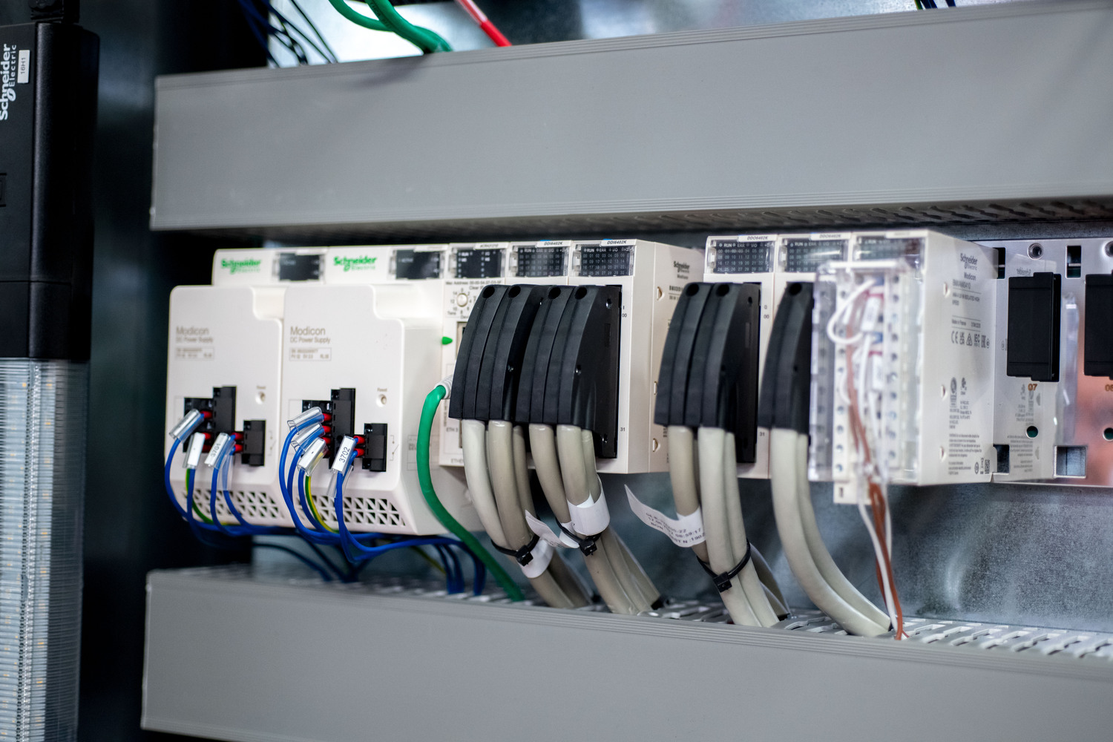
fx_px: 1855
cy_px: 371
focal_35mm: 60
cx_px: 556
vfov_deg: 22.6
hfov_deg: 33.4
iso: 1000
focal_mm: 60
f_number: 3.2
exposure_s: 1/100
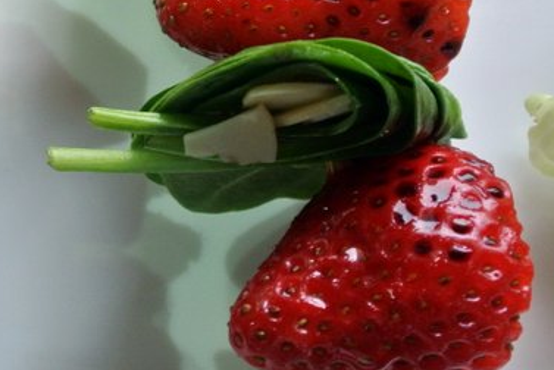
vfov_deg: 8.0
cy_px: 107
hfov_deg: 11.9
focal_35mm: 172
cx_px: 109
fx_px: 2649
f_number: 5.6
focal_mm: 30
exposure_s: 1/60
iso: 400
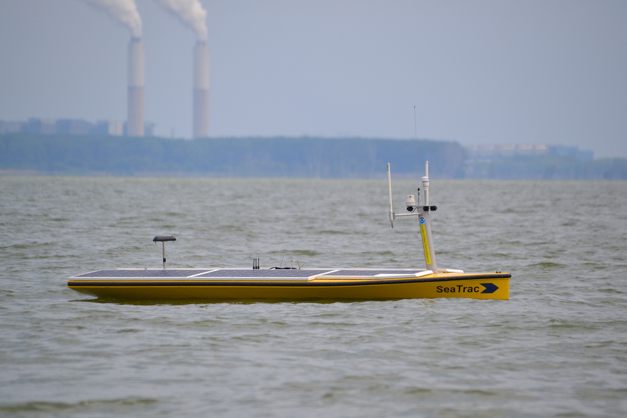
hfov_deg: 5.7
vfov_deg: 3.8
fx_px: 6270
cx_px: 314
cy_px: 209
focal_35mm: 360
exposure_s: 1/500
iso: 100
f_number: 5.6
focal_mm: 240
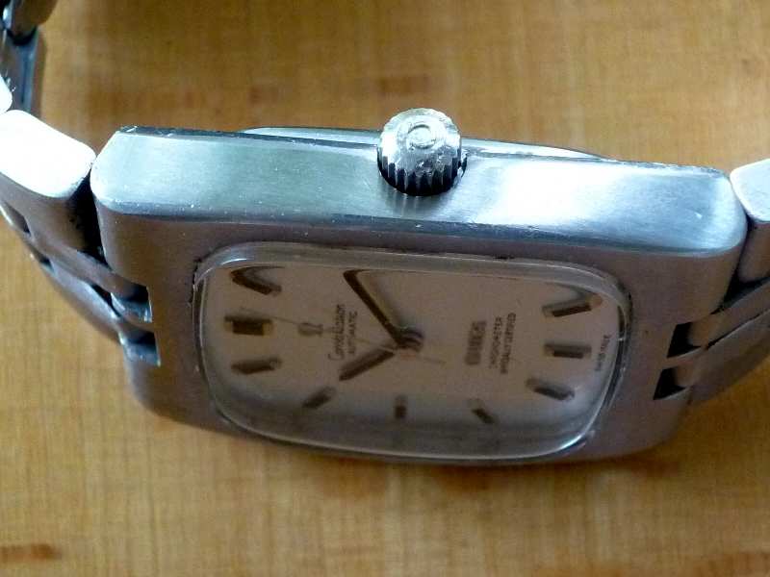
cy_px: 288
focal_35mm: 98
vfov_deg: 15.1
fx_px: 2180
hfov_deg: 20.0
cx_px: 385
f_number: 4.3
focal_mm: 8.8
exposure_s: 1/40
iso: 400
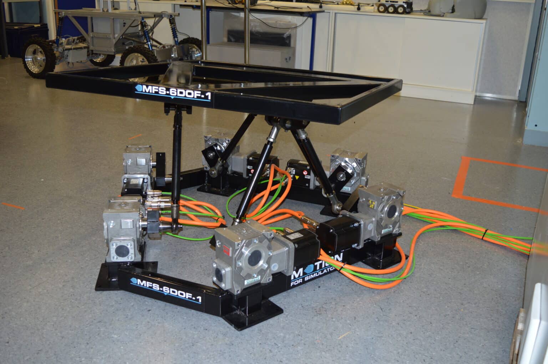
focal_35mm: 36
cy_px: 182
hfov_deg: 53.2
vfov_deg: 36.8
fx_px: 547
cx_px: 274
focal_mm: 24
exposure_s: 1/60
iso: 400
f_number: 4
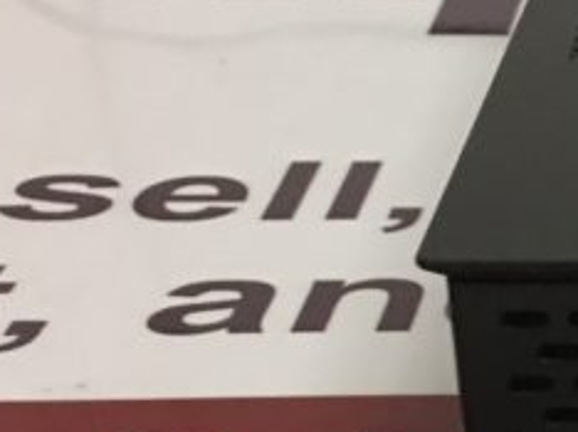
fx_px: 2118
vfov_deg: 11.6
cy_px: 269
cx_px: 1040
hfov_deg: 13.8
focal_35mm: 127
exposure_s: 1/10
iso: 80
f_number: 2.2
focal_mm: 4.15
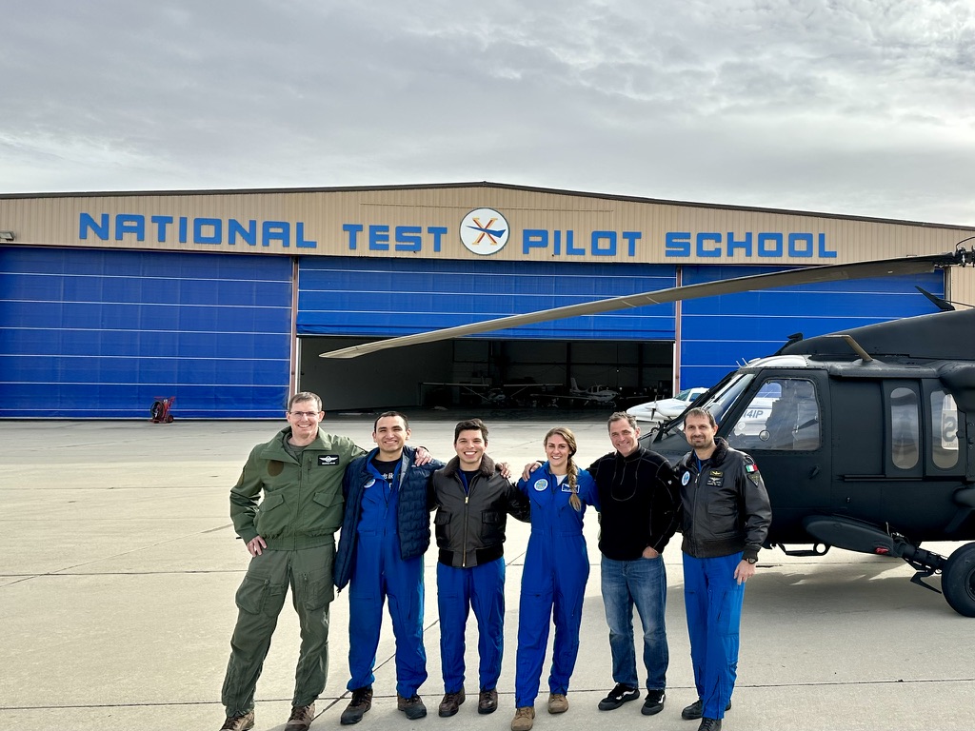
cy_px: 366
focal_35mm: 24
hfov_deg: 71.6
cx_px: 488
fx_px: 676
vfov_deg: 56.8
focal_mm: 6.86
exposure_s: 1/3472
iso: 80
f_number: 1.78
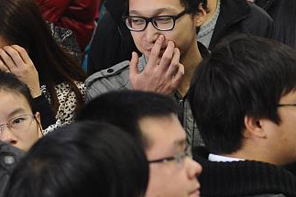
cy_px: -74
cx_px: 275
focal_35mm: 260
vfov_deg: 5.2
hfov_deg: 7.9
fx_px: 2137
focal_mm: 70
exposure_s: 1/80
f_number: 3.5
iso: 1250
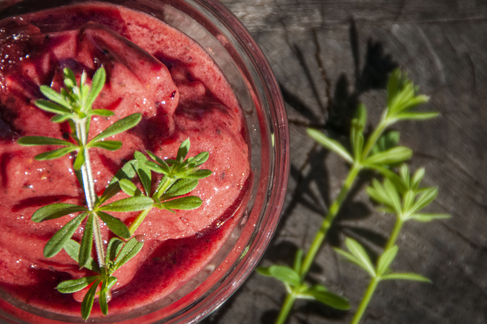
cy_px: 162
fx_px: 4053
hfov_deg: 6.9
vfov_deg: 4.6
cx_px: 244
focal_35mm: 300
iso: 1000
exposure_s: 1/2500
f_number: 8
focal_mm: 200
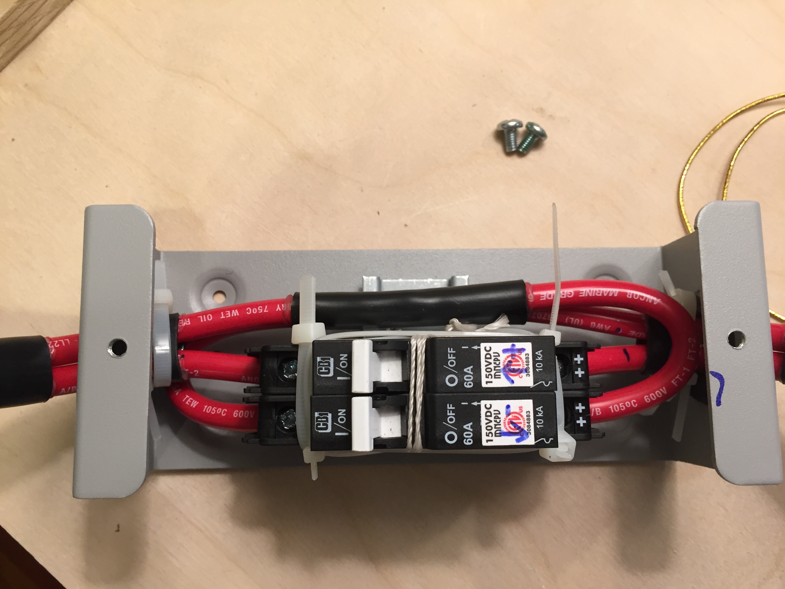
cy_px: 294
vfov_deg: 48.2
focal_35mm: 29
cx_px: 392
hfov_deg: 61.7
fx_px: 658
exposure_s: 1/30
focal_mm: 4.15
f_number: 2.2
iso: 100
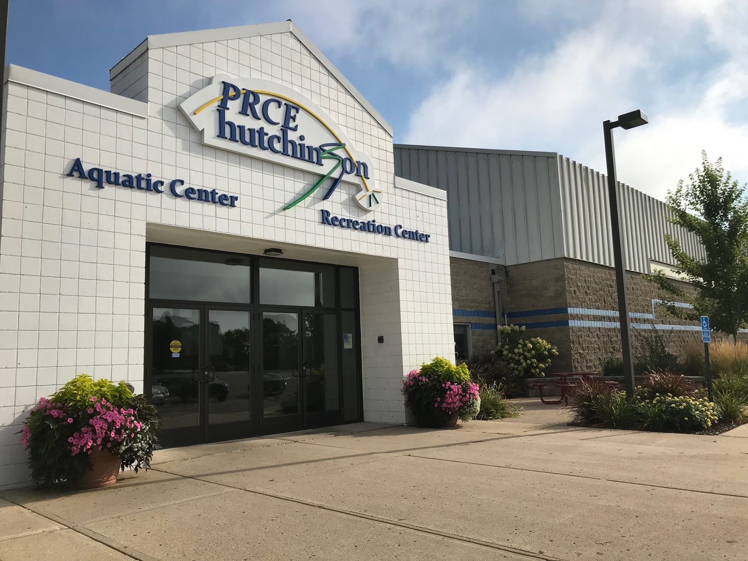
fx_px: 605
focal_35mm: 28
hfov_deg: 63.4
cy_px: 280
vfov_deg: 49.7
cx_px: 374
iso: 20
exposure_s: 1/4808
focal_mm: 3.99
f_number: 1.8
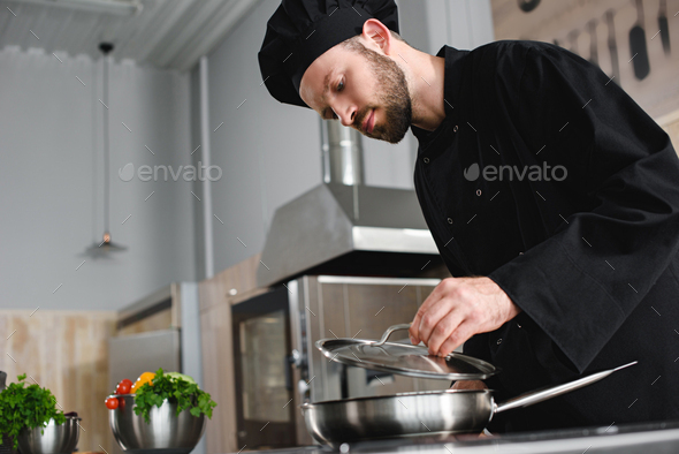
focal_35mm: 50
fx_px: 943
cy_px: 227
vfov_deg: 27.0
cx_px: 340
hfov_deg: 39.6
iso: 125
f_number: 4
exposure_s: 1/200
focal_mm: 50
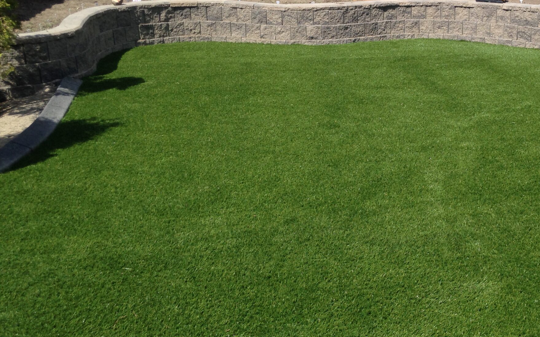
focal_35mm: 51
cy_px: 126
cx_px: 383
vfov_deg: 25.3
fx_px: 750
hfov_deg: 38.8
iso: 50
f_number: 2.4
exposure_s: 1/1232
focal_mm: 4.12
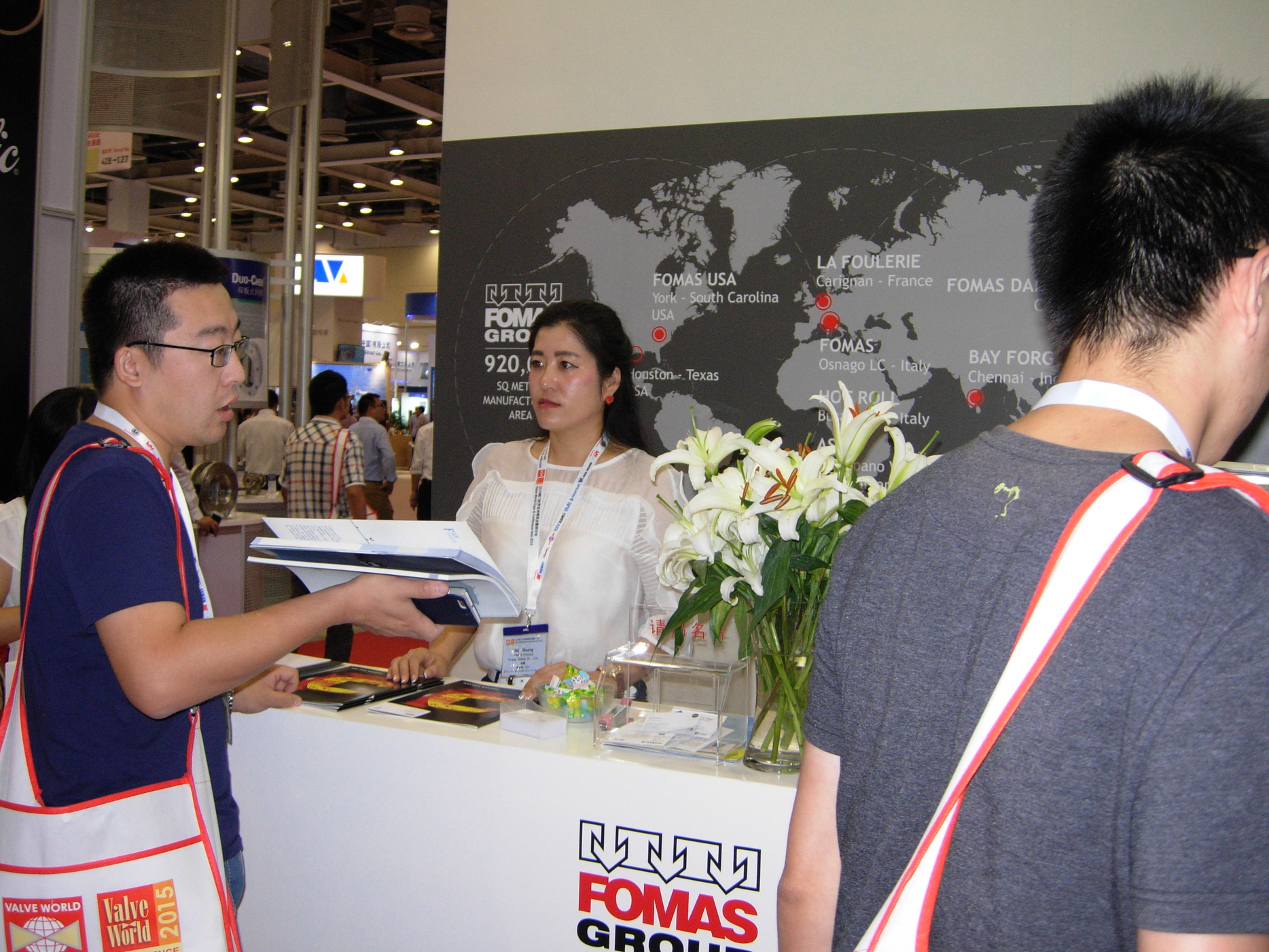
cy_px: 467
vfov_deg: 38.7
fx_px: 1356
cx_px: 633
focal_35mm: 37
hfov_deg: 50.1
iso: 105
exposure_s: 1/95.8
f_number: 2.7
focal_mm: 7.5
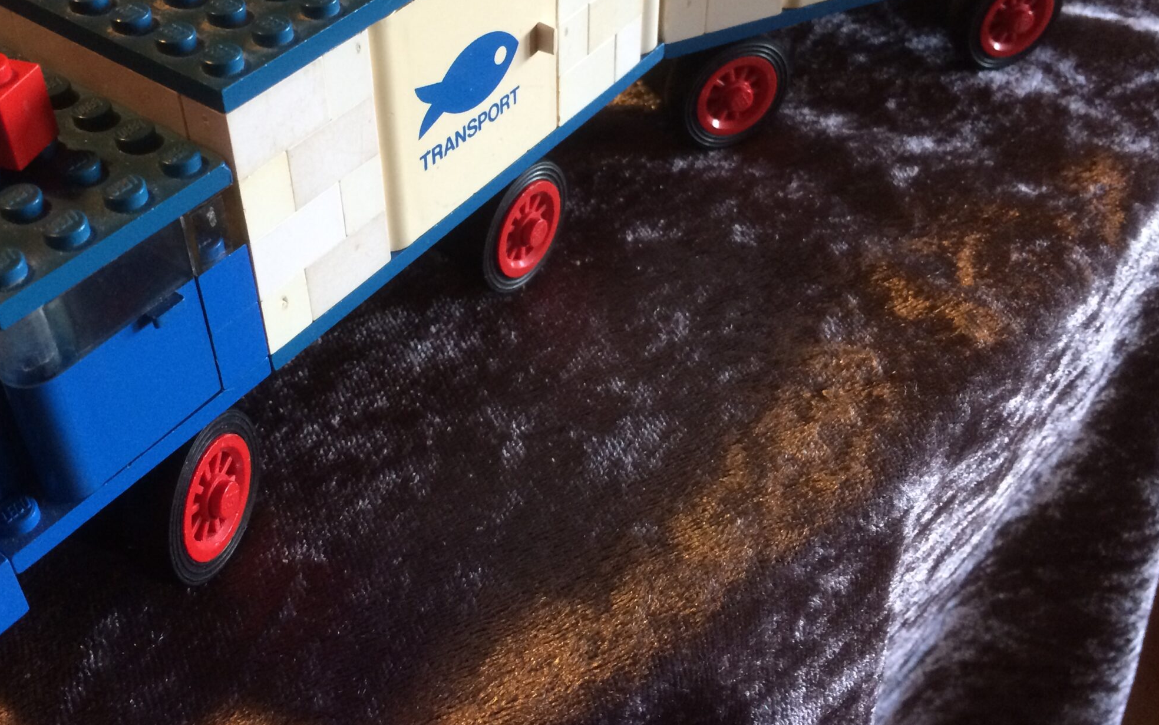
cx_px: 511
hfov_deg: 49.2
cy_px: 200
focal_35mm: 40
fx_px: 1264
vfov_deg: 31.5
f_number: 2.2
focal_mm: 4.15
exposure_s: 1/20
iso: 250
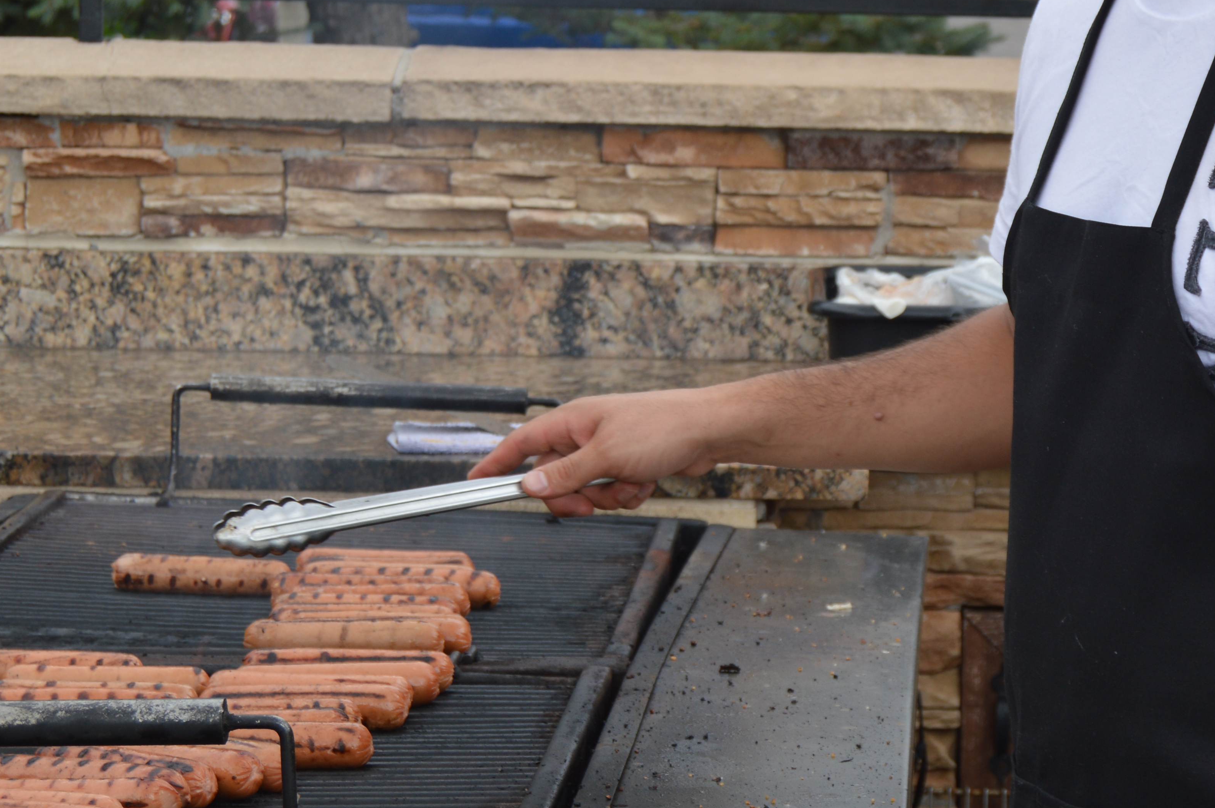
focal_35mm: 114
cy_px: 221
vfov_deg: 12.0
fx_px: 3844
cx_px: 802
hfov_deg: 17.9
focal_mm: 40
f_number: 5.6
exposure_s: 1/125
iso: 125
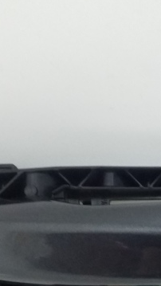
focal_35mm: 84
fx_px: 637
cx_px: 198
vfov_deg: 24.6
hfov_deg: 13.9
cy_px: 259
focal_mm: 3.6
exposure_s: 1/50
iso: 250
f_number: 1.9
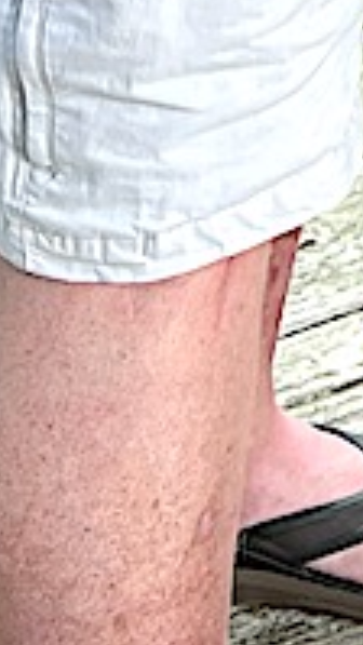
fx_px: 3250
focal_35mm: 190
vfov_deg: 9.6
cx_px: 937
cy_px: -1052
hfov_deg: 6.1
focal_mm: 5.7
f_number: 1.5
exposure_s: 1/121
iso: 40
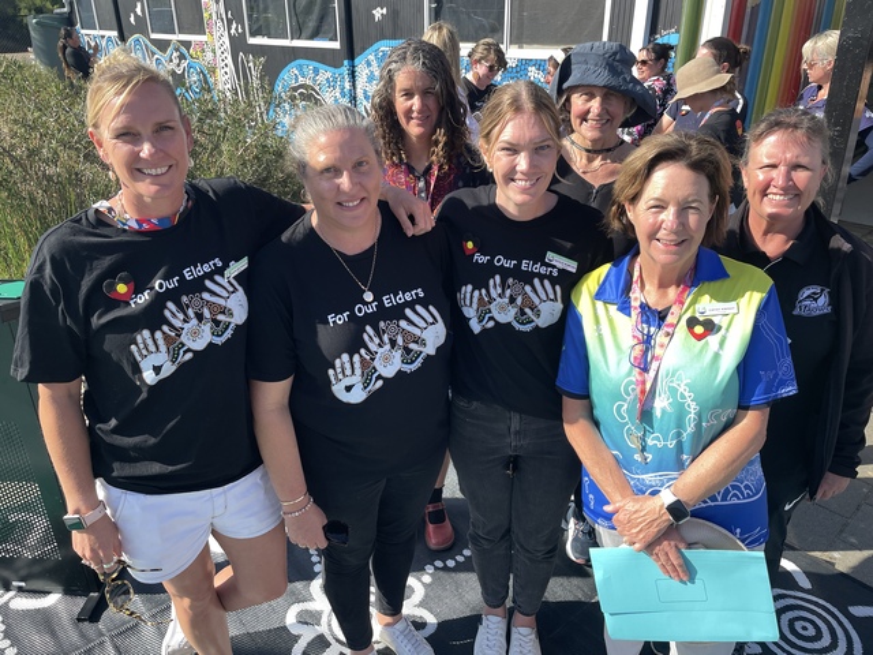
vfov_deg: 53.1
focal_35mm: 26
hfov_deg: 67.3
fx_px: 656
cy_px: 328
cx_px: 436
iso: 32
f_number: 1.6
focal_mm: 4.2
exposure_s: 1/2020
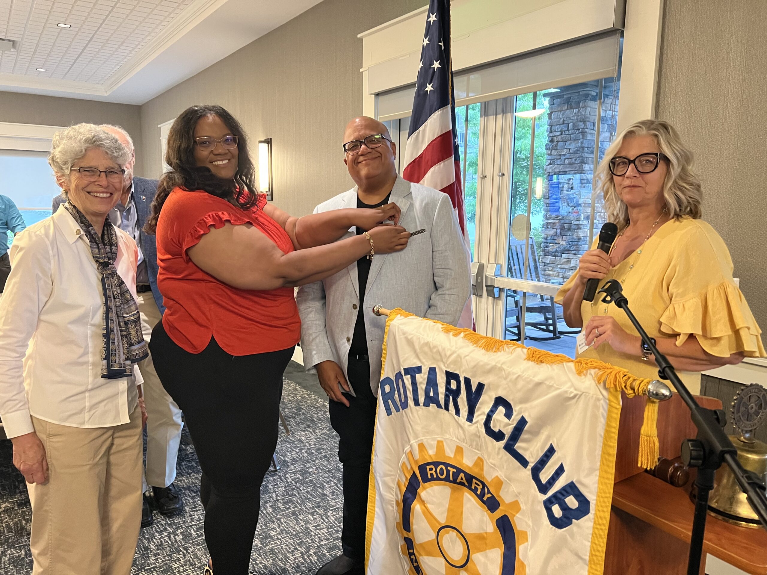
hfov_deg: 67.3
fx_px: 576
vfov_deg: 53.1
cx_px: 384
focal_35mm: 26
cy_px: 288
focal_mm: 5.7
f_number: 1.5
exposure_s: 1/60
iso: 500
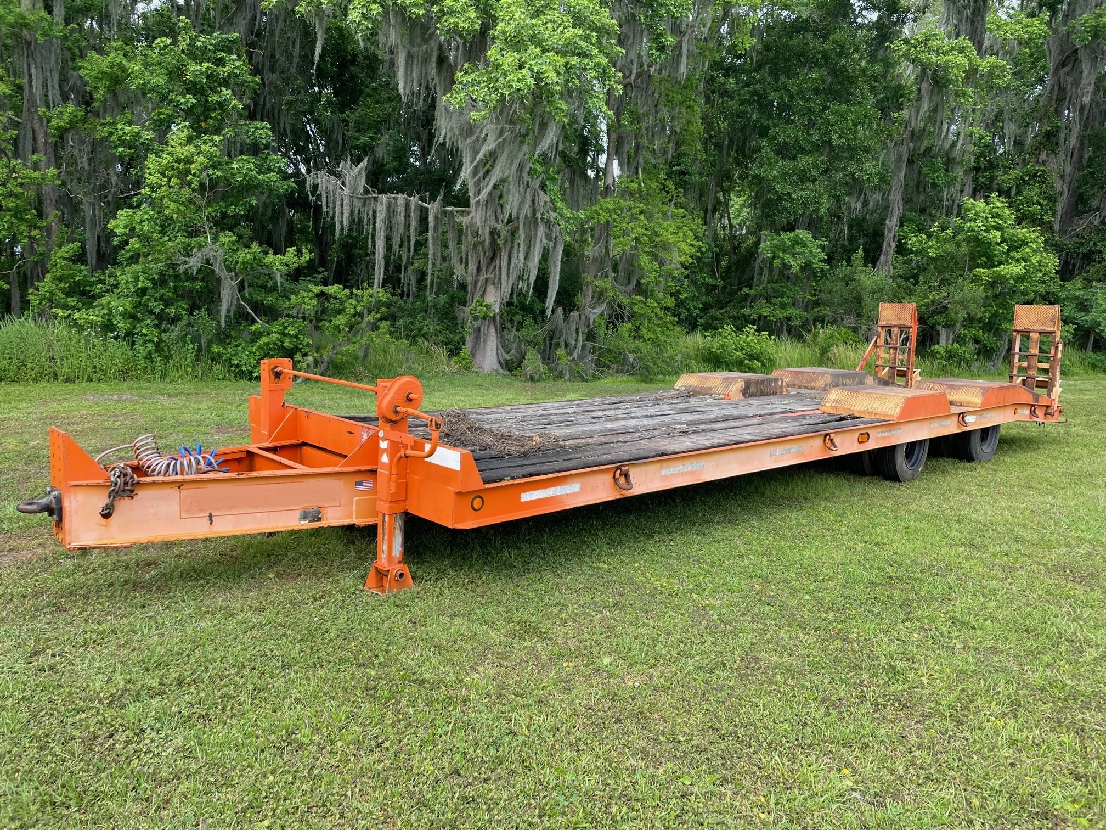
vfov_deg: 53.1
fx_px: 831
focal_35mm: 26
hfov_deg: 67.3
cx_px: 553
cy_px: 415
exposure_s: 1/690
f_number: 1.6
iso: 32
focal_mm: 4.2
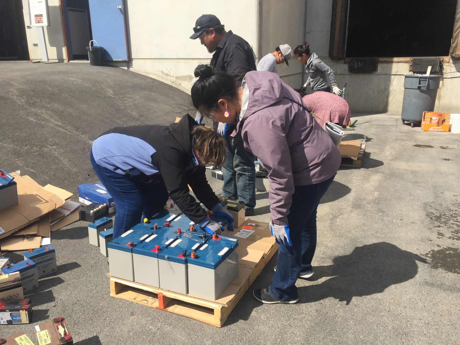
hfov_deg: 61.7
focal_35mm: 29
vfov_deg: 48.2
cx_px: 230
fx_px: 385
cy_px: 172
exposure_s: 1/2083
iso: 32
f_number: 2.2
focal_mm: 4.15
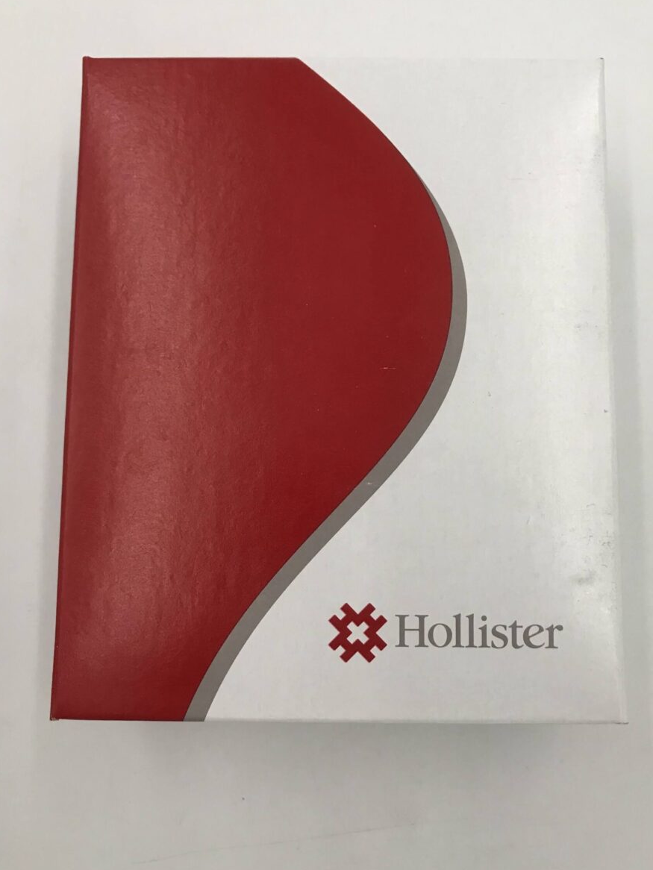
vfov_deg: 56.8
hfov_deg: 44.1
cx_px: 369
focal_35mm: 32
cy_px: 409
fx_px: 805
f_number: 1.8
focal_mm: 3.99
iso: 25
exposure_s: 1/40
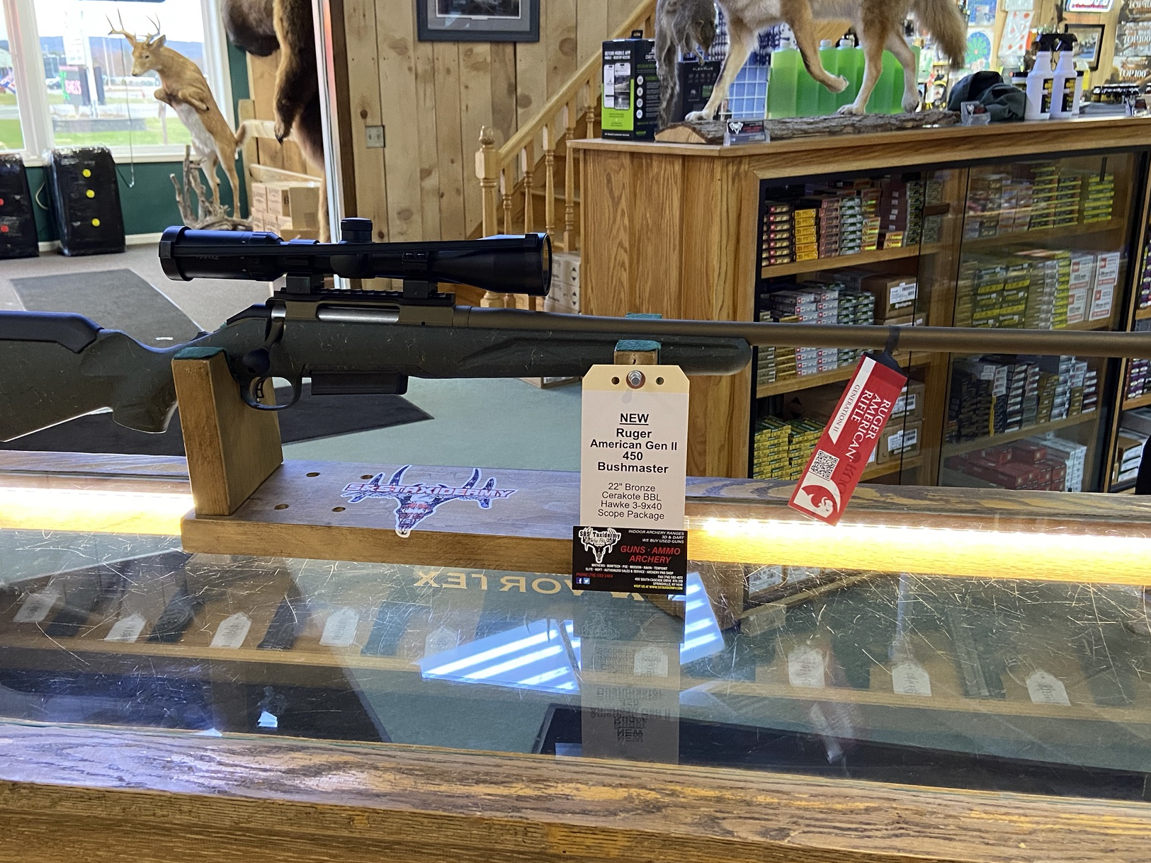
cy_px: 421
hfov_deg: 56.8
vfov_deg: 44.2
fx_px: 1064
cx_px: 533
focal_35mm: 32
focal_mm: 4.25
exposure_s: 1/60
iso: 400
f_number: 1.8
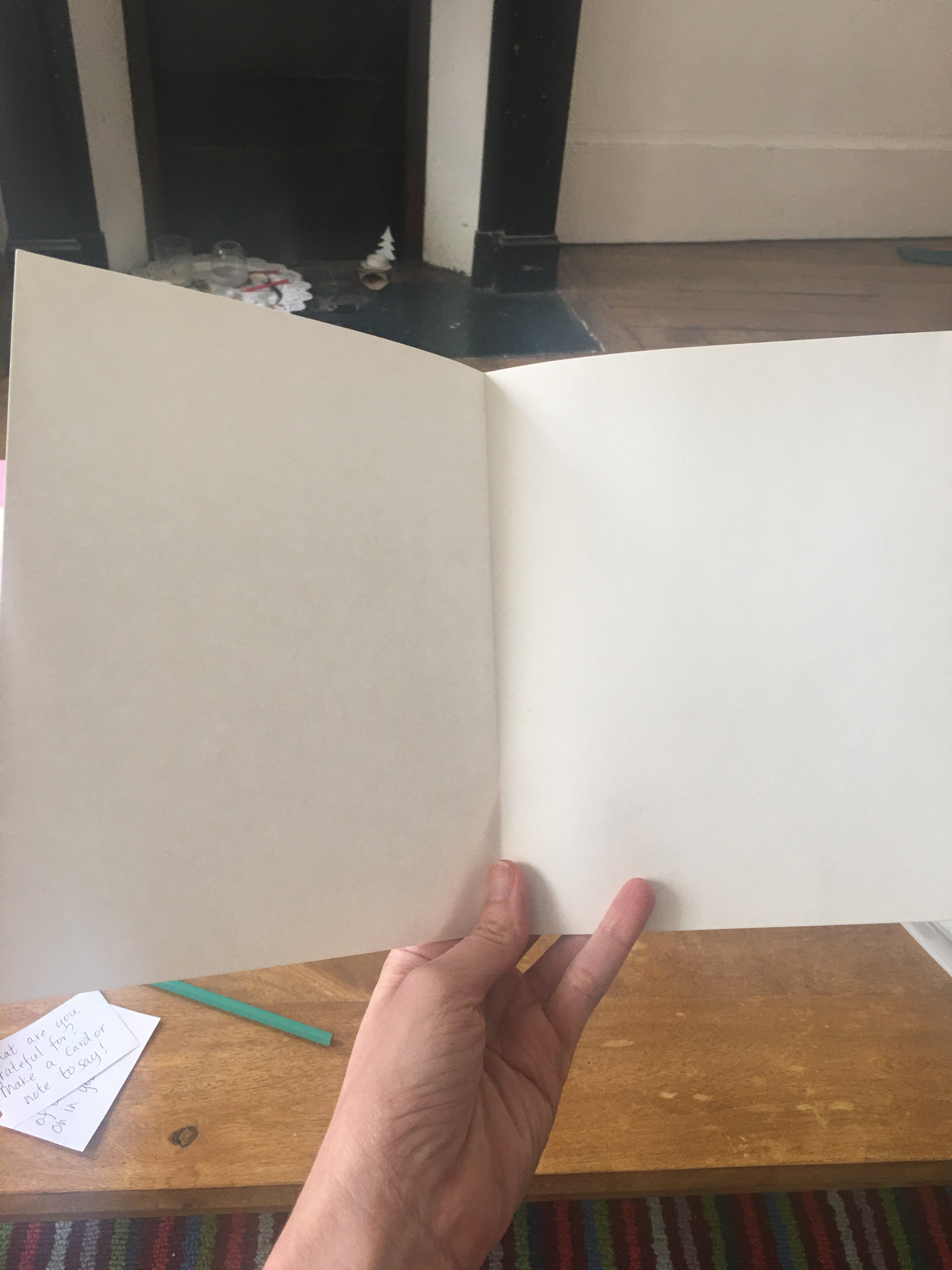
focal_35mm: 29
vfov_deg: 61.7
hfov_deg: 48.2
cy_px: 635
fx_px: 1063
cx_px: 476
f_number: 2.2
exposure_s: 1/33
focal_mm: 4.15
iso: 50
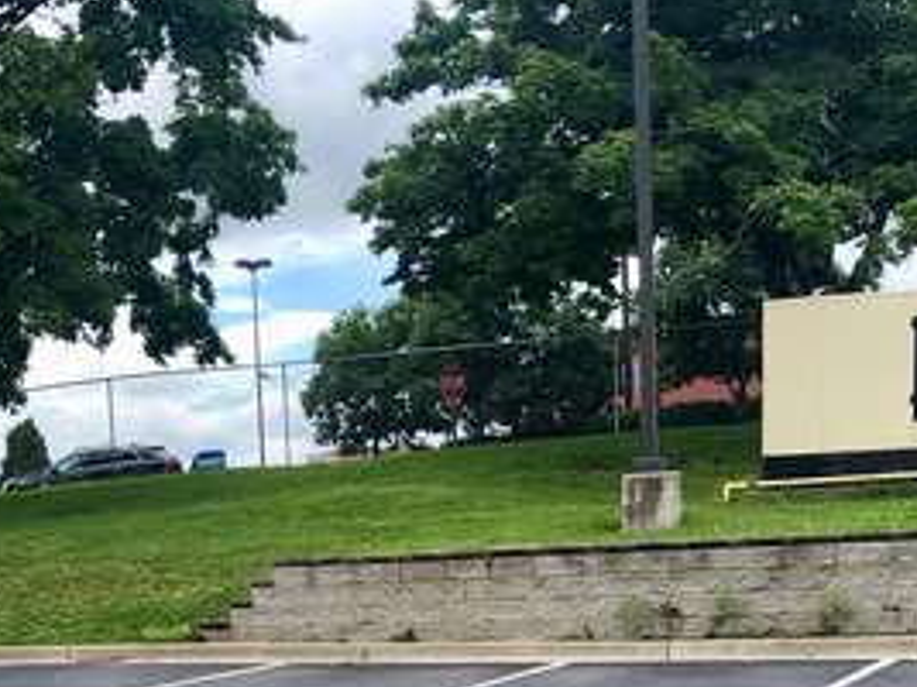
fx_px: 1854
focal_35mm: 70
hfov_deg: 27.7
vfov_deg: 19.7
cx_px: 321
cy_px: 838
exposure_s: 1/1312
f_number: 1.8
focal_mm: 4
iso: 20
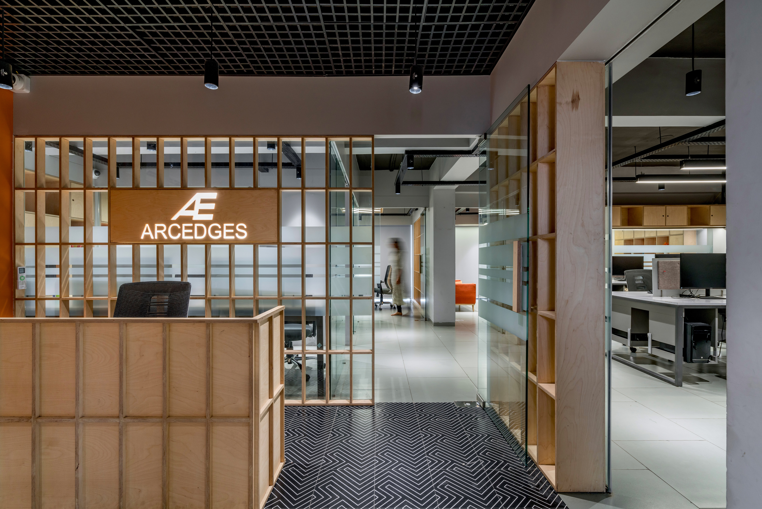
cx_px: 381
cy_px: 254
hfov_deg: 96.7
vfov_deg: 73.8
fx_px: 339
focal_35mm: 16
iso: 200
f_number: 8
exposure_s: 1/2.5
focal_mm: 16
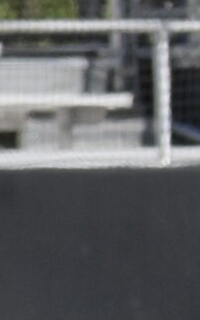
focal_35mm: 1623
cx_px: 868
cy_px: 255
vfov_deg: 1.3
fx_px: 14161
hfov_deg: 0.8
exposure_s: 1/2000
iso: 400
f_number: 7.1
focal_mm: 135
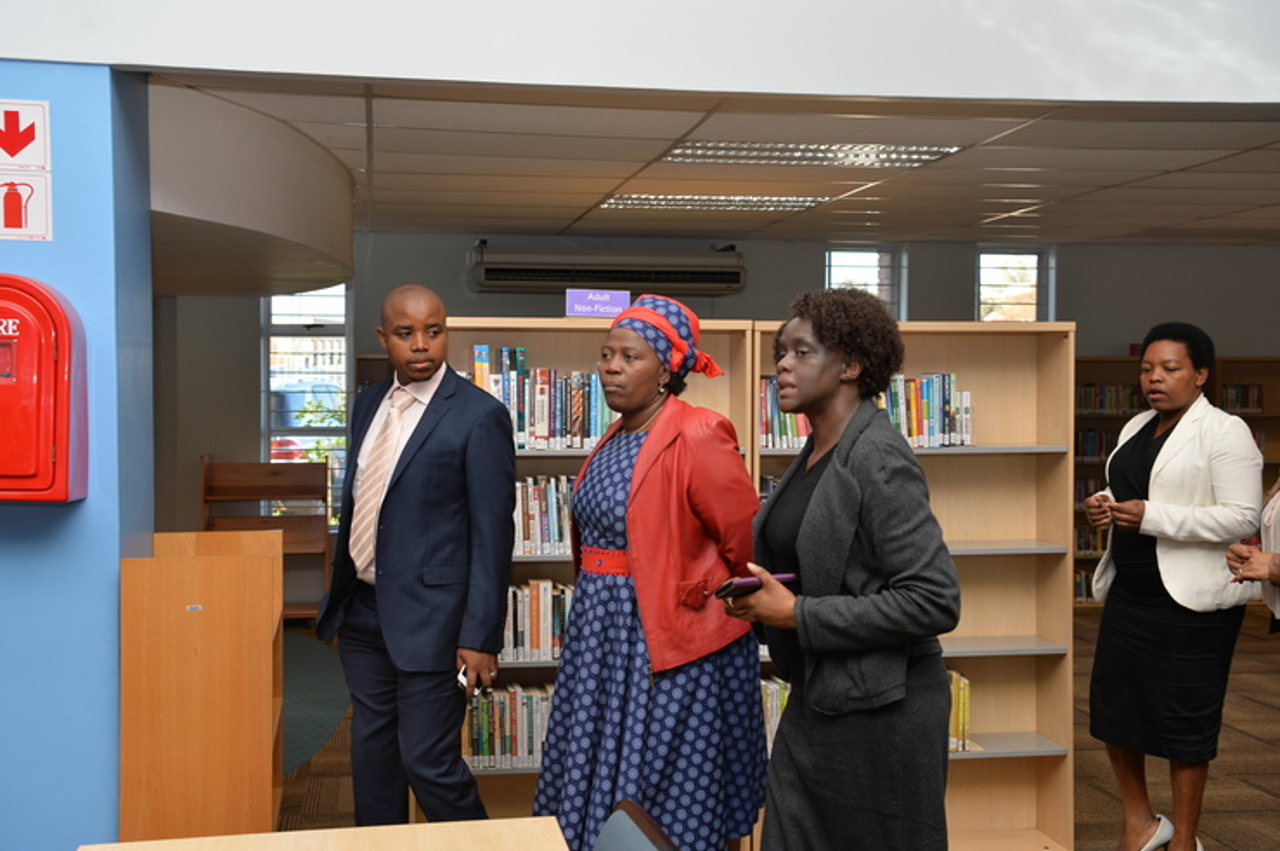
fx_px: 1598
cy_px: 426
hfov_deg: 43.6
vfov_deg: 29.8
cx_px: 640
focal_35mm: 45
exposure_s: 1/125
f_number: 5.6
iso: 500
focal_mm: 45
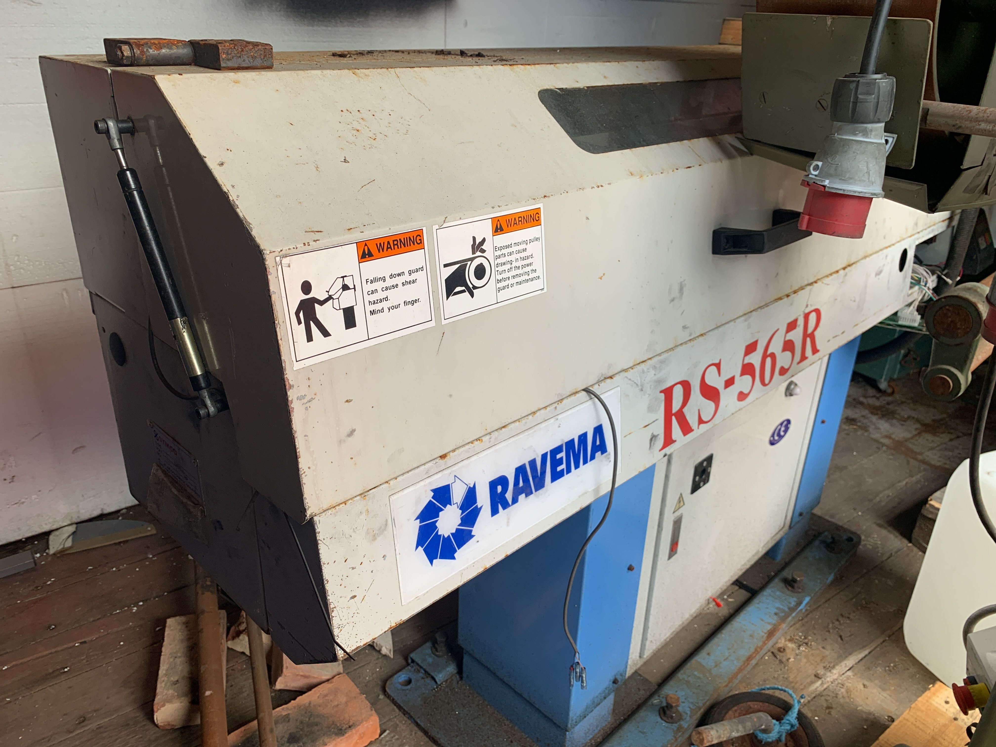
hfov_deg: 67.3
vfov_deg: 53.1
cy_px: 374
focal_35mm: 26
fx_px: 748
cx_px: 498
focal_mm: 4.25
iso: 40
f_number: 1.8
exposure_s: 1/122
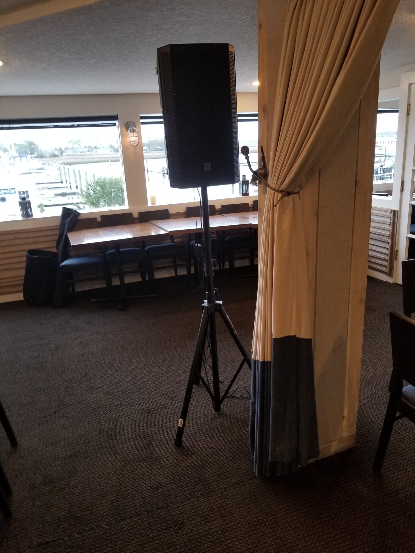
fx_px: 416
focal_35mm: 26
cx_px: 208
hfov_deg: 53.1
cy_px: 276
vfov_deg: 67.3
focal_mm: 4.3
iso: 160
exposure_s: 1/30
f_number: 1.7
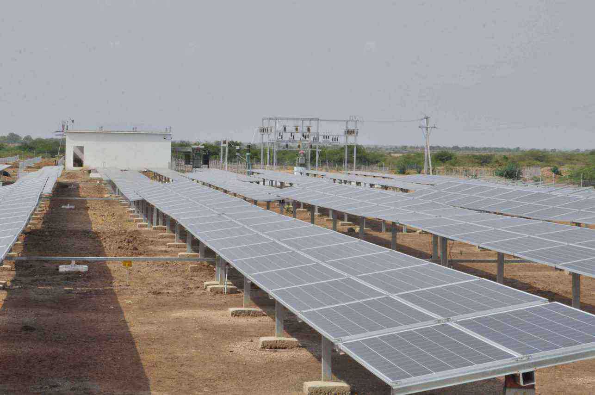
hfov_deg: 24.6
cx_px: 298
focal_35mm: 82
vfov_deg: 16.5
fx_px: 1362
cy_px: 198
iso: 250
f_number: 25
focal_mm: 55
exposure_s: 1/125
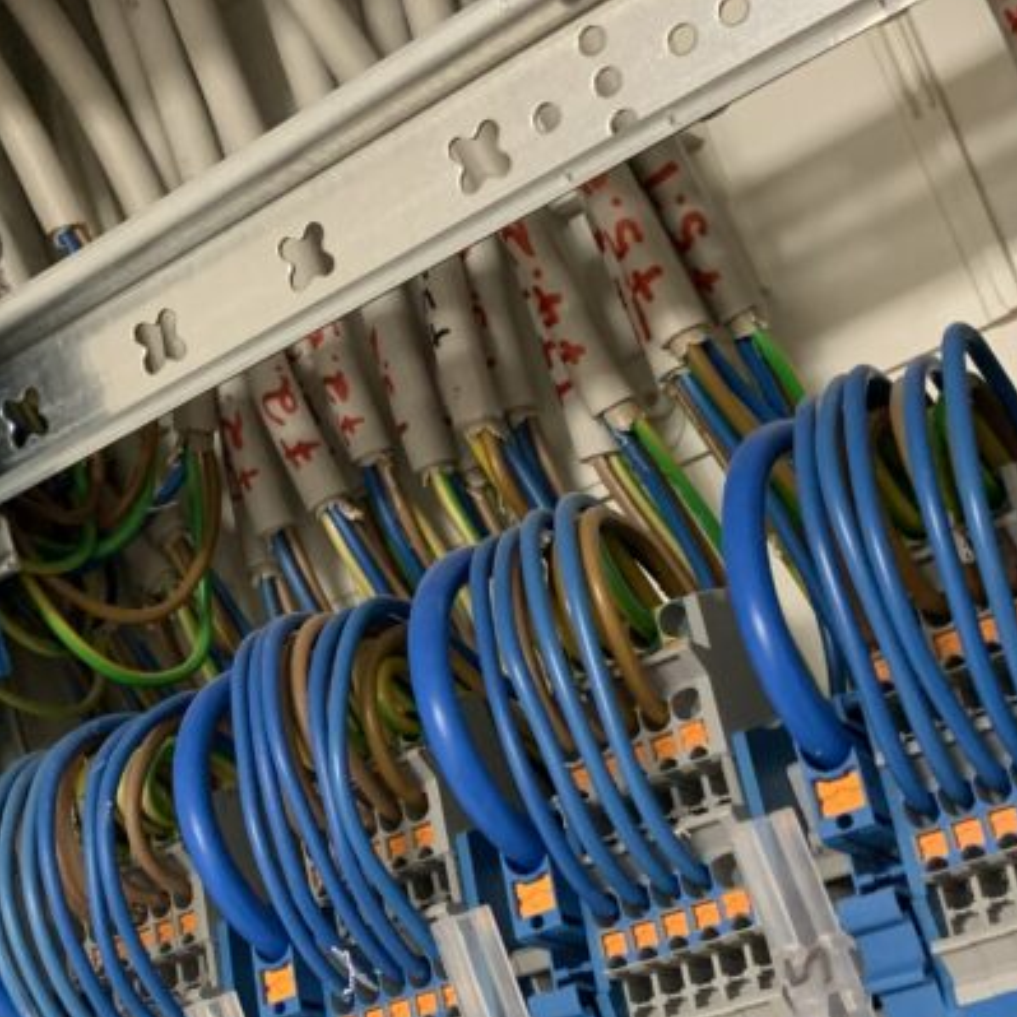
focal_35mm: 59
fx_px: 1961
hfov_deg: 28.8
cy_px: 609
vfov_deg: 29.0
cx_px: 324
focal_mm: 4.25
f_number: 1.8
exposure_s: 1/43
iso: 400
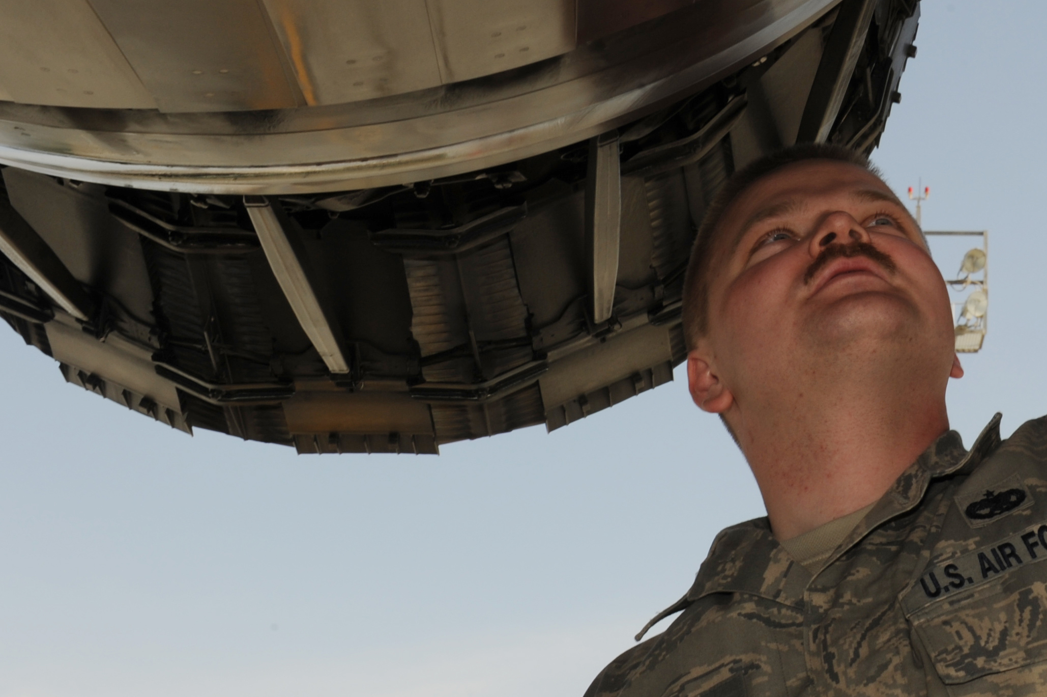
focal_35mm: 91
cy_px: 66
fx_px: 2645
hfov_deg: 21.8
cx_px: 973
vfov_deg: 14.8
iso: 200
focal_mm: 44
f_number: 18
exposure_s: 1/100
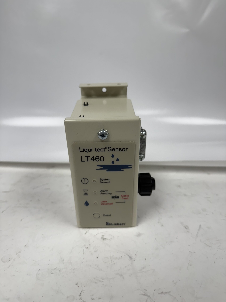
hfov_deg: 56.8
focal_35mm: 24
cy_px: 151
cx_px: 113
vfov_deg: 71.6
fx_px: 209
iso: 64
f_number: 1.78
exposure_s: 1/162
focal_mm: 6.76
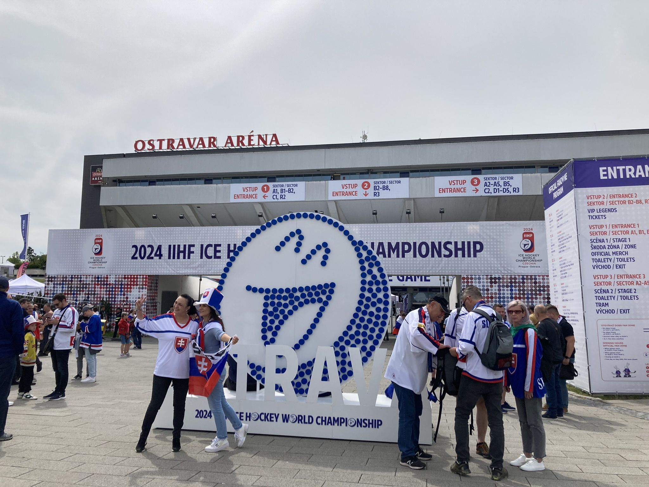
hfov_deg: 63.4
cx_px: 324
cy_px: 244
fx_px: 525
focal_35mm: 28
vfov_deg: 49.7
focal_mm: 3.99
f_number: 1.8
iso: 20
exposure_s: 1/3745
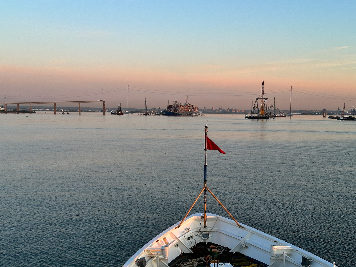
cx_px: 178
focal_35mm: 48
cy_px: 134
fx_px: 494
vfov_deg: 30.3
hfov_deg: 39.7
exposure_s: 1/256
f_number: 1.78
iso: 64
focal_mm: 6.86
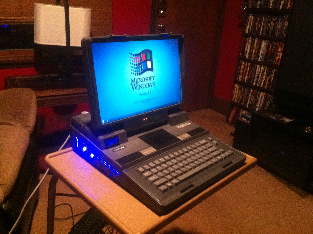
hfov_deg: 52.7
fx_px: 316
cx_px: 156
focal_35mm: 35
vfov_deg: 40.6
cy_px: 117
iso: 1000
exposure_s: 1/15
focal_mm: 3.85
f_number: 2.8
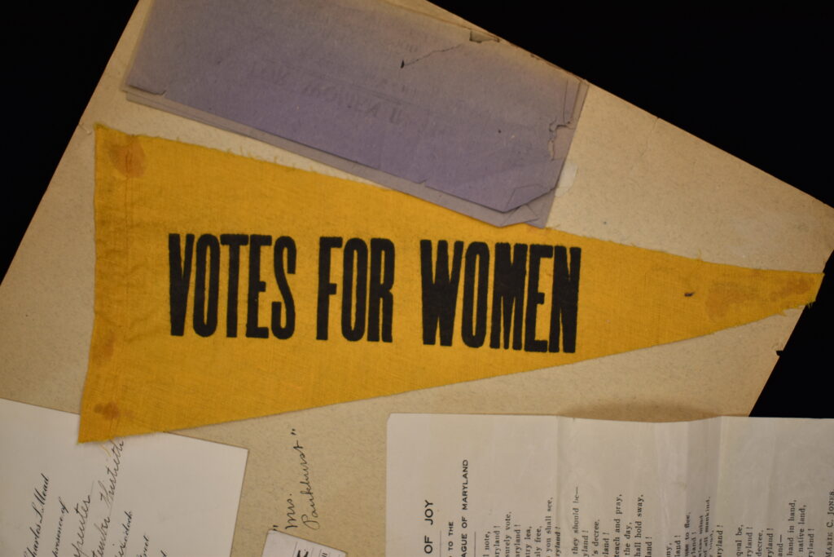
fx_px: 1008
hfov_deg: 45.0
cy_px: 278
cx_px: 417
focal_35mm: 44
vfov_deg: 30.9
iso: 100
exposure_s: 1/15
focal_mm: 29
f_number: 4.2
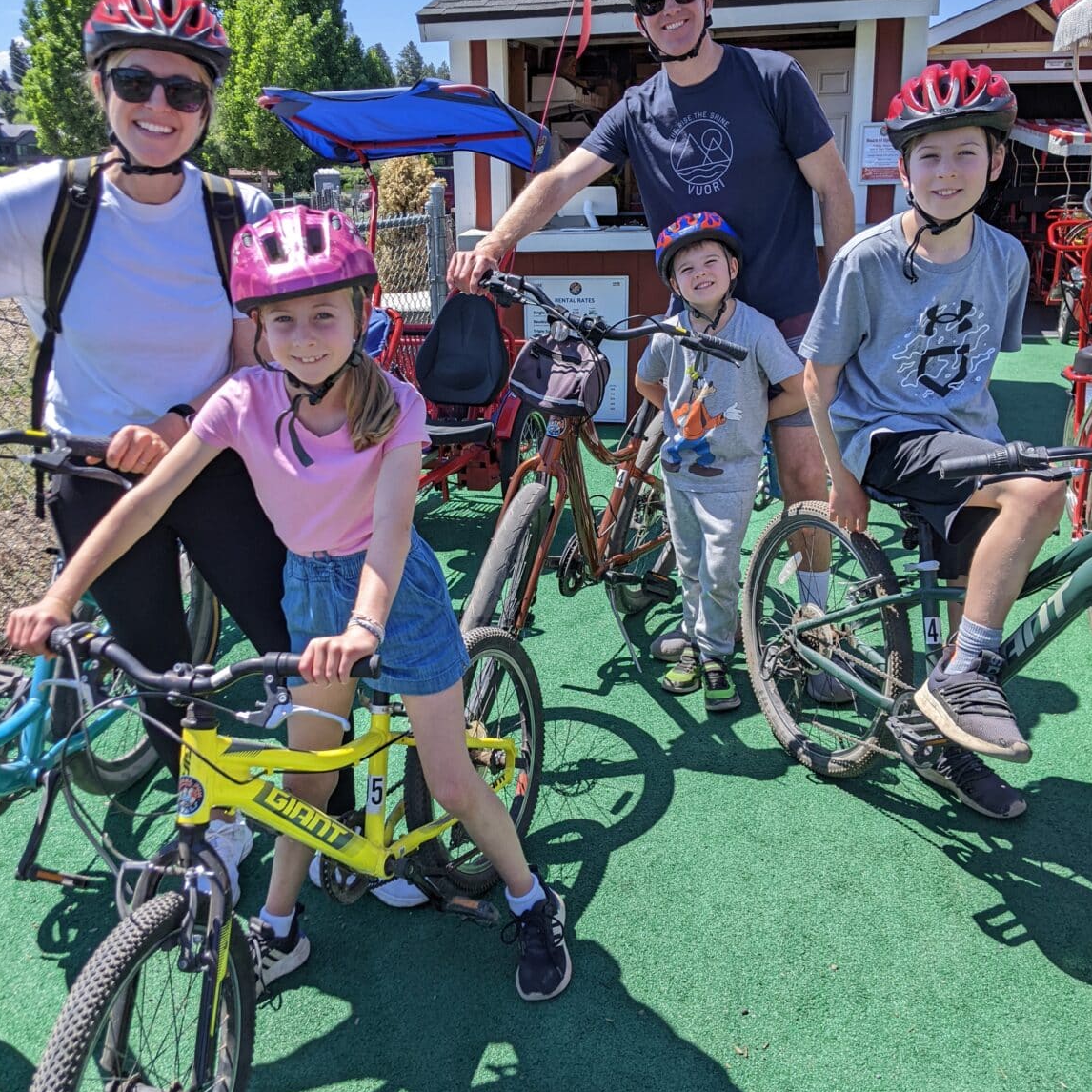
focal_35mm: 32
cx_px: 545
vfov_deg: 51.0
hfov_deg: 51.1
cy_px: 499
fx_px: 1142
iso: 53
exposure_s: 1/1957
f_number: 1.8
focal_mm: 4.44
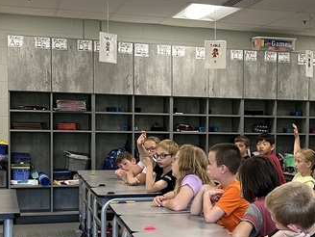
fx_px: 682
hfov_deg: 25.2
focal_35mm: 75
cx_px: 286
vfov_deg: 19.6
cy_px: 166
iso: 200
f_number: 1.78
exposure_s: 1/121
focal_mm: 6.86
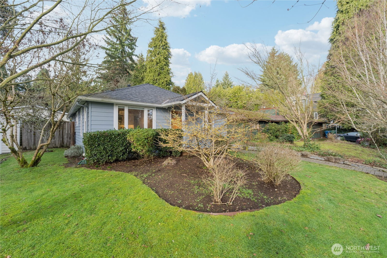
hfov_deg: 100.4
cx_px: 194
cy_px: 129
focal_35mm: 15
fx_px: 161
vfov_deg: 77.3
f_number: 9
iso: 160
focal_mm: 10
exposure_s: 1/30
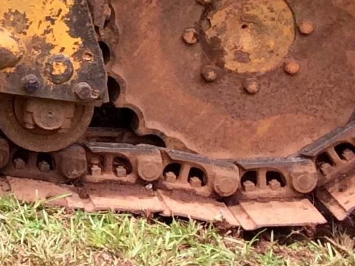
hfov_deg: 10.1
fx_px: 1804
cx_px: -419
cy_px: -250
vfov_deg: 8.1
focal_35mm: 176
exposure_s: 1/662
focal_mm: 4.15
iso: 32
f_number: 2.2
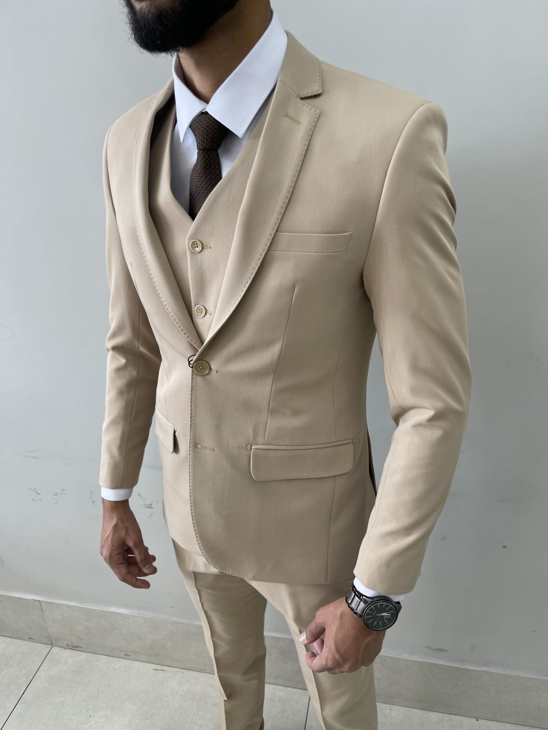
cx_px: 274
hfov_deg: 53.1
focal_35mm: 26
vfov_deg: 67.3
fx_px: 549
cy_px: 365
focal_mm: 5.1
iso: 100
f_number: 1.6
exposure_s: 1/120
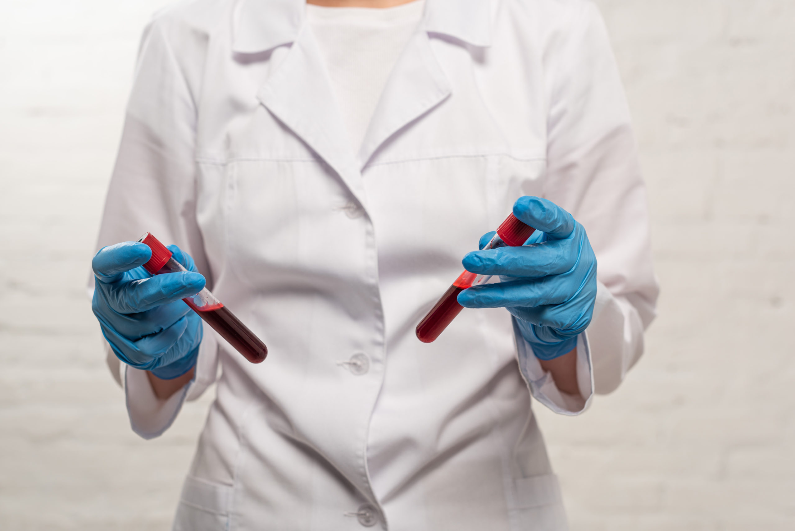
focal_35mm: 50
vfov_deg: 27.0
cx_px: 398
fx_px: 1105
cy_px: 266
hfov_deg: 39.6
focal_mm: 50
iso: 100
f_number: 5
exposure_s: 1/160
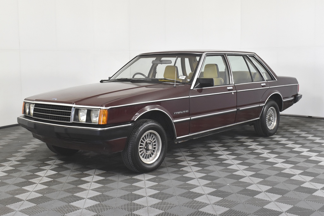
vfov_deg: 29.0
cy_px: 108
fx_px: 419
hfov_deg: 42.3
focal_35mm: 46
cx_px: 162
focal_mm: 31
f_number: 8
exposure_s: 1/250
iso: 1600
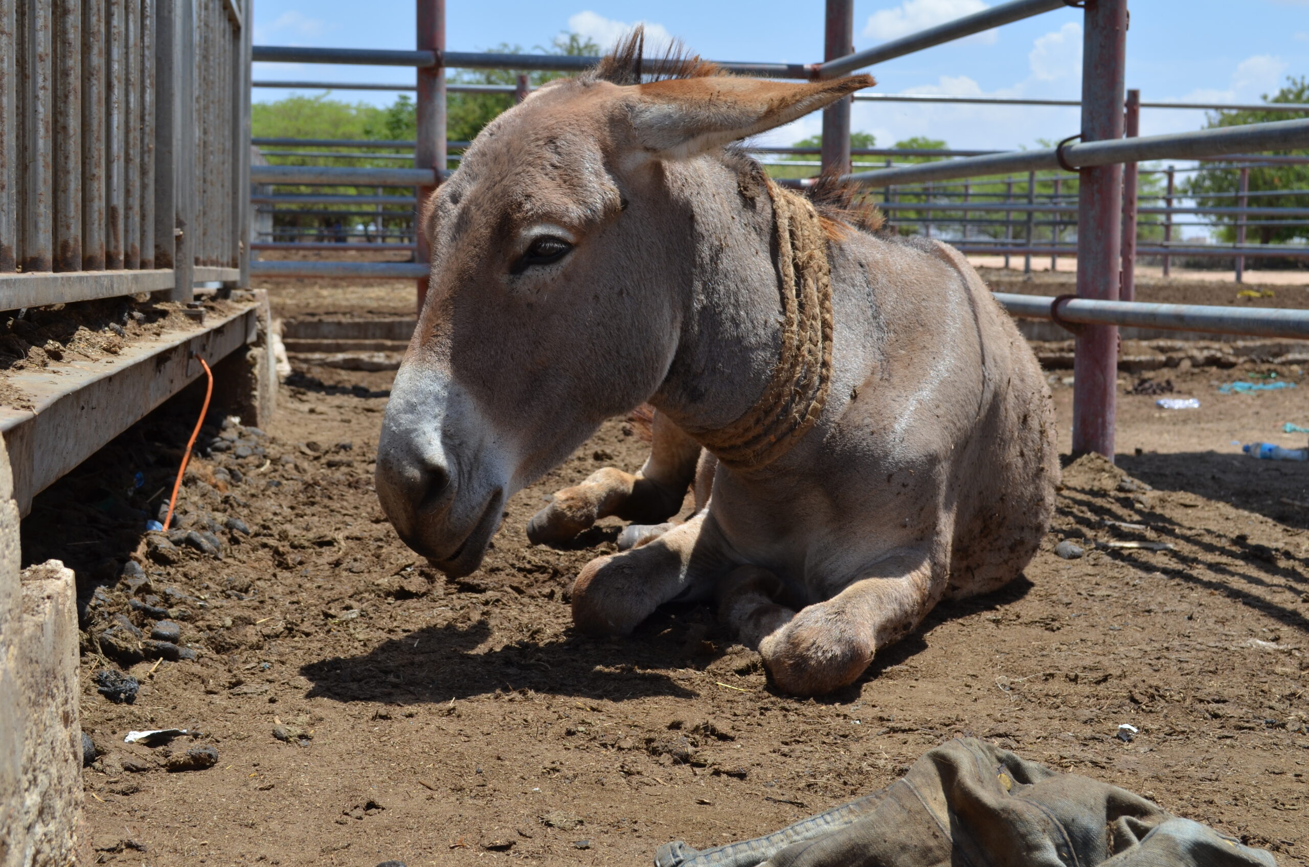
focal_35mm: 52
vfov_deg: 25.6
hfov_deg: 37.9
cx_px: 654
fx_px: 1905
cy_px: 434
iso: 100
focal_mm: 35
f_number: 8
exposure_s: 1/250
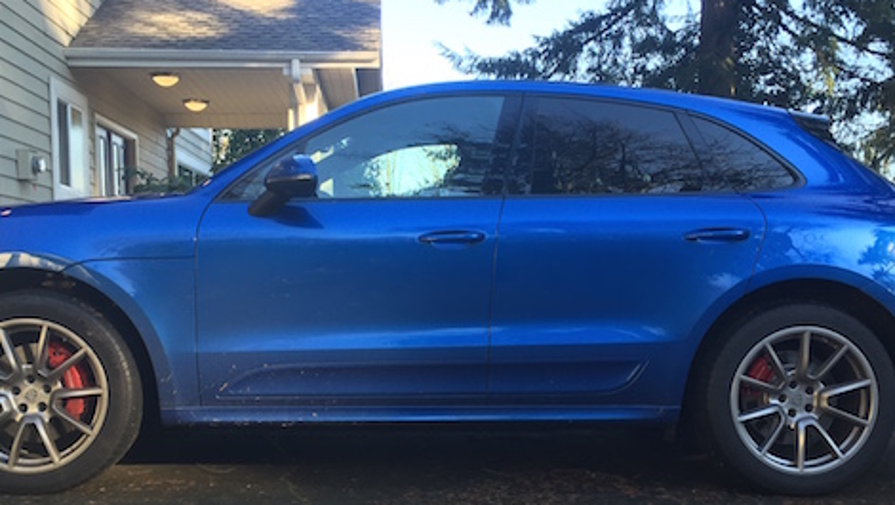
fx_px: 1021
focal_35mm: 43
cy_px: 349
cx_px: 427
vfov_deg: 27.5
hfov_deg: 47.3
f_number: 2.2
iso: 40
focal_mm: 4.15
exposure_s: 1/120
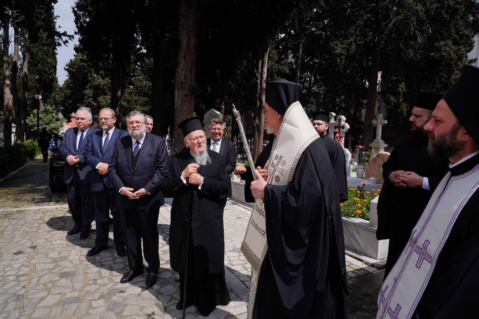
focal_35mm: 24
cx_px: 240
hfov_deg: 73.7
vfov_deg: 53.1
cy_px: 160
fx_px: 319
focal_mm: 24
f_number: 5.6
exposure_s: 1/1000
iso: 100
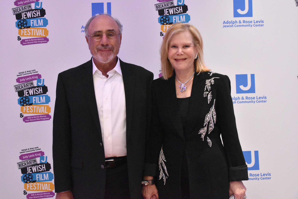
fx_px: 335
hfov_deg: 47.9
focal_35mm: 40
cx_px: 149
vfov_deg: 33.0
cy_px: 100
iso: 6400
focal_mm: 27
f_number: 5
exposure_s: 1/200
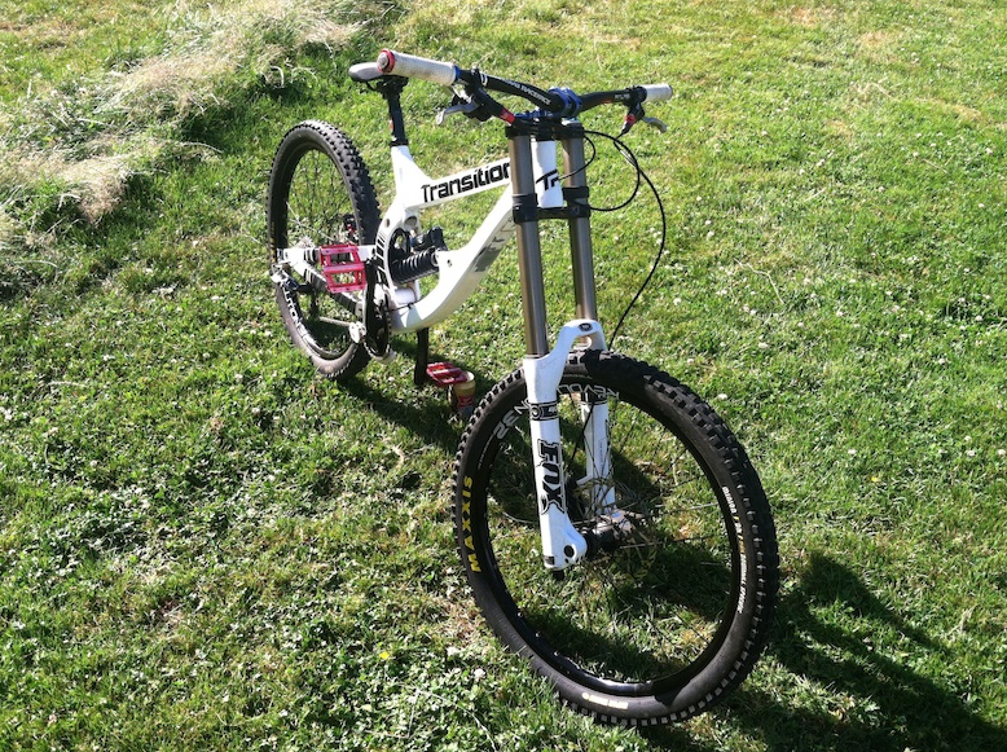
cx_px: 513
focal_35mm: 36
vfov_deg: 39.6
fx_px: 1046
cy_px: 375
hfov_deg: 51.4
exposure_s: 1/390
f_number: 2.8
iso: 80
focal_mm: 3.85
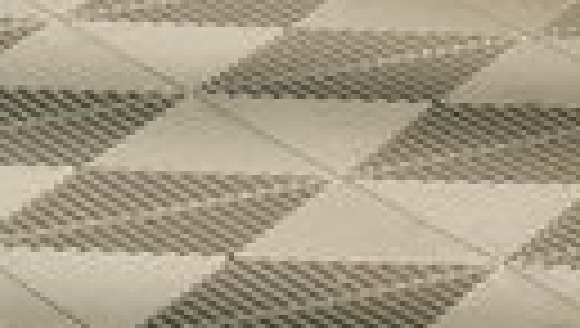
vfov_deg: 3.1
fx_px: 5853
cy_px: -980
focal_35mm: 380
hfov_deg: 5.3
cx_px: 1821
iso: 250
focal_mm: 22
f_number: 5.6
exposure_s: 1/200
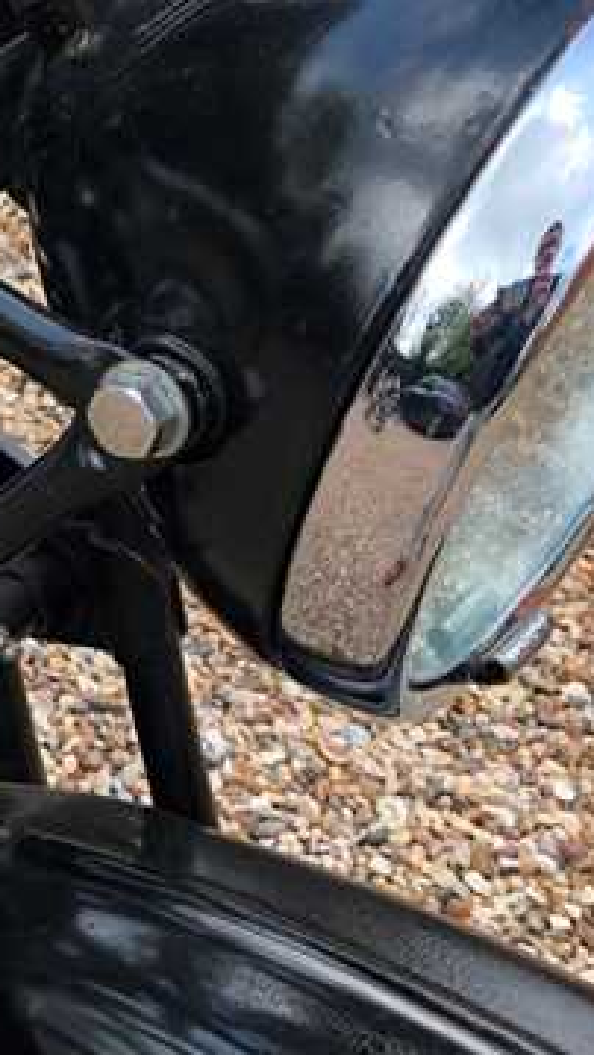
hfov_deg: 12.5
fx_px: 2380
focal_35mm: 85
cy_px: 206
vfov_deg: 24.6
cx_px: -600
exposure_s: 1/355
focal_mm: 3.99
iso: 20
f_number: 1.8
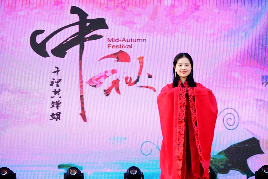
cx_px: 134
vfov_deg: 16.7
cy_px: 90
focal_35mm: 82
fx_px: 610
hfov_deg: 24.8
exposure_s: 1/1600
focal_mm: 82
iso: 1000
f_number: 2.8
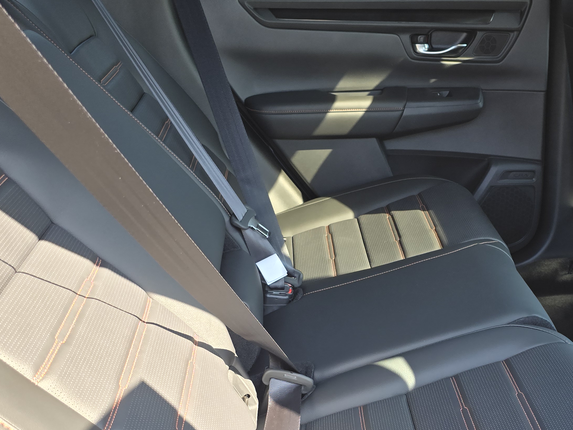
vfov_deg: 33.1
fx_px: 695
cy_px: 363
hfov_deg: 44.3
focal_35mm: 42
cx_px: 369
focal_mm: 6.3
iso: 64
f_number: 1.7
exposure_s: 1/180
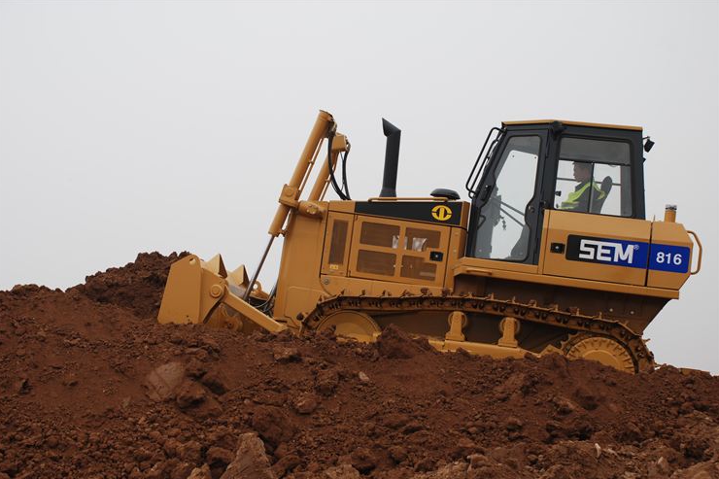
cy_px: 241
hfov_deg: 30.1
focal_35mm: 67
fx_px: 1338
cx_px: 359
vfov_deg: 20.3
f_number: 6.3
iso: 100
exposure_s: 1/160
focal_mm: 44
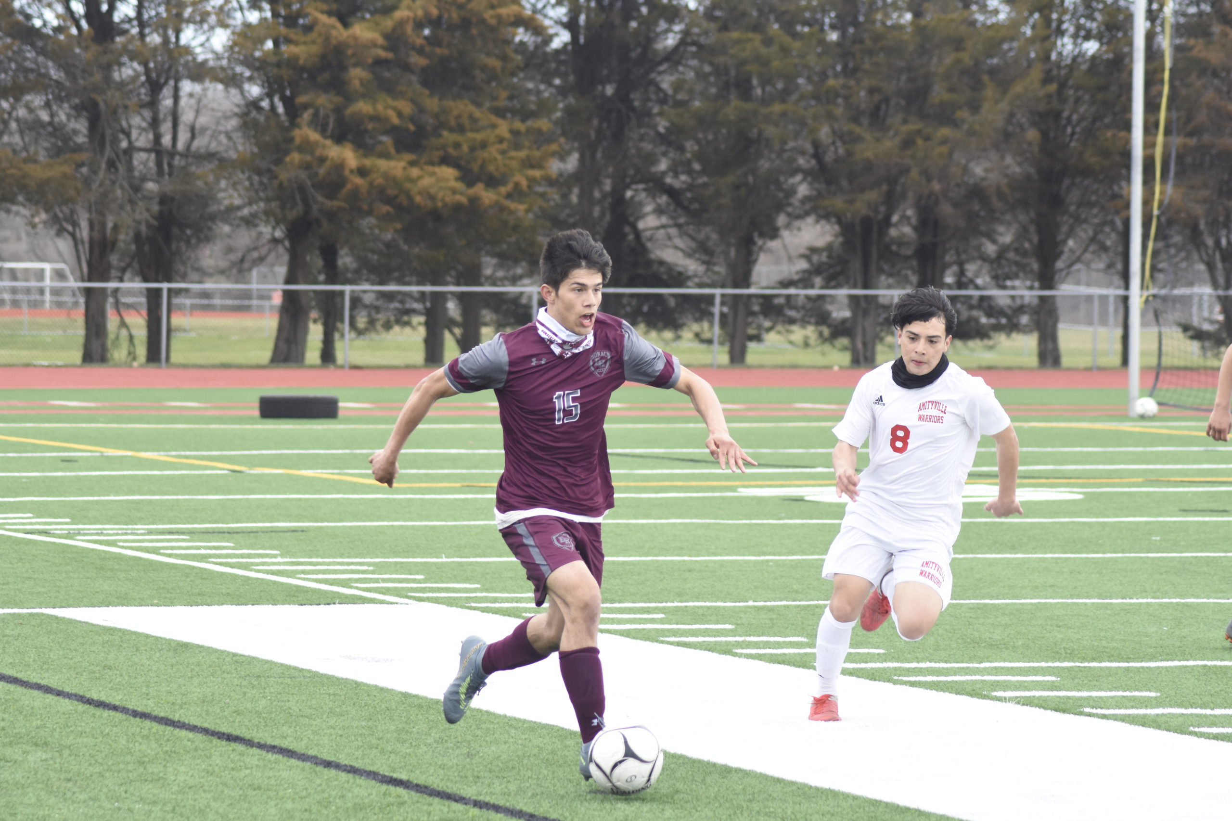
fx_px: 6930
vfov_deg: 6.8
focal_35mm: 202
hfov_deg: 10.2
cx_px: 616
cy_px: 410
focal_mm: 135
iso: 640
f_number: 6.3
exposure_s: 1/640
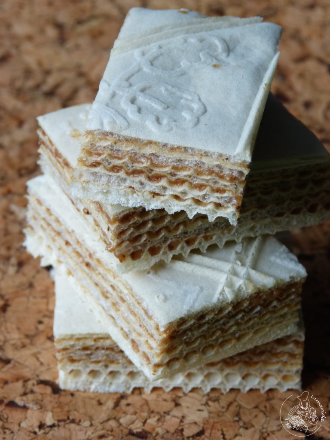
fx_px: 1767
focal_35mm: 139
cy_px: 220
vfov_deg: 14.2
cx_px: 165
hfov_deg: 10.7
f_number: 3.6
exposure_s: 1/80
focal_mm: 25
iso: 160
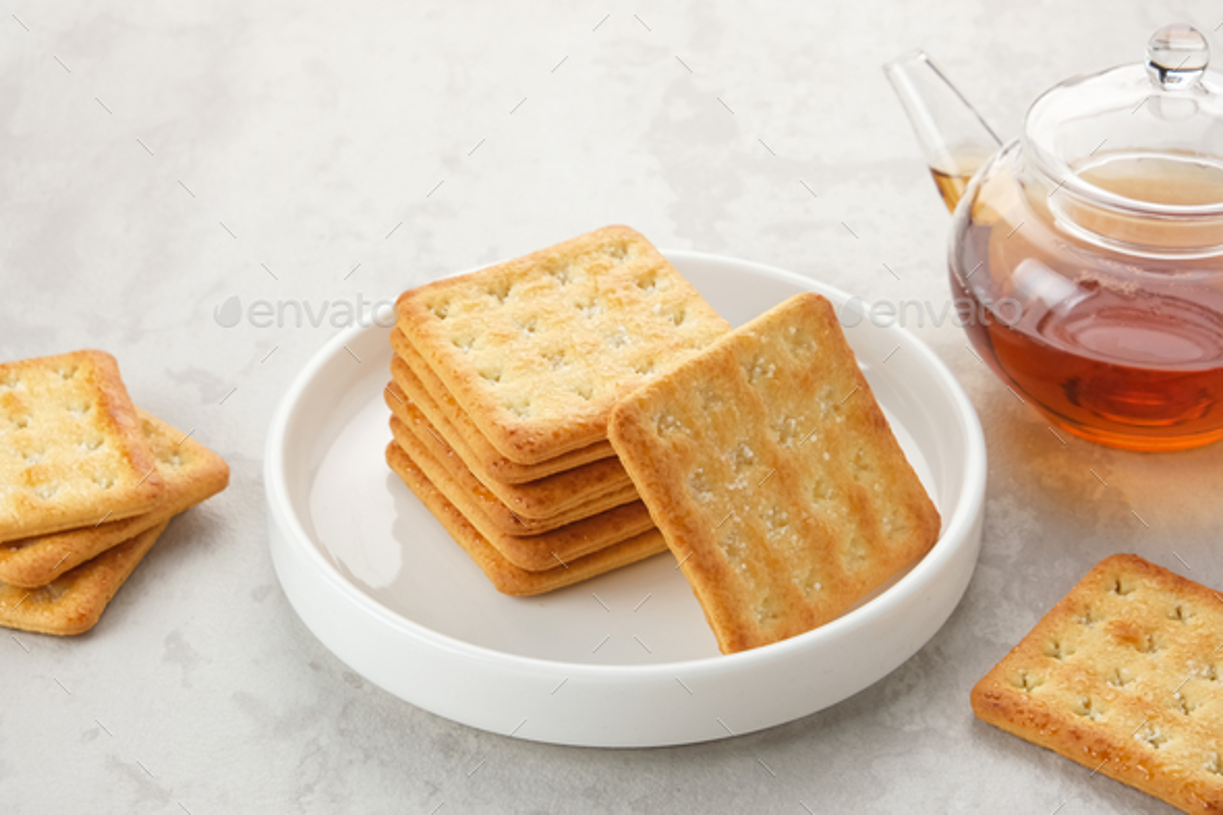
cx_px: 612
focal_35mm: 83
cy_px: 408
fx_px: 2819
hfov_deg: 24.5
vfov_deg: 16.4
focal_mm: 55
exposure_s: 1/100
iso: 400
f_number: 11
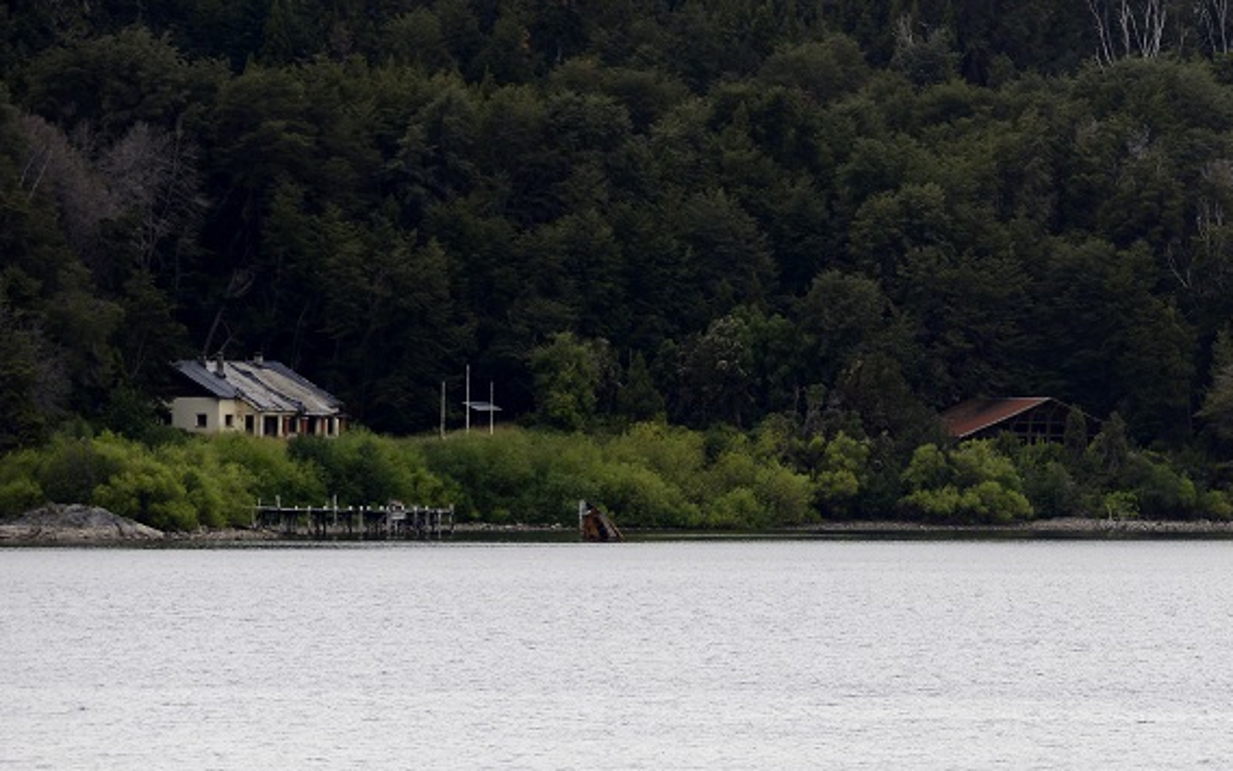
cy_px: 327
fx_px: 13744
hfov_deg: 5.1
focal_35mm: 409
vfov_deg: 3.2
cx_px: 1296
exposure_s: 1/400
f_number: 8
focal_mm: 190
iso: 320
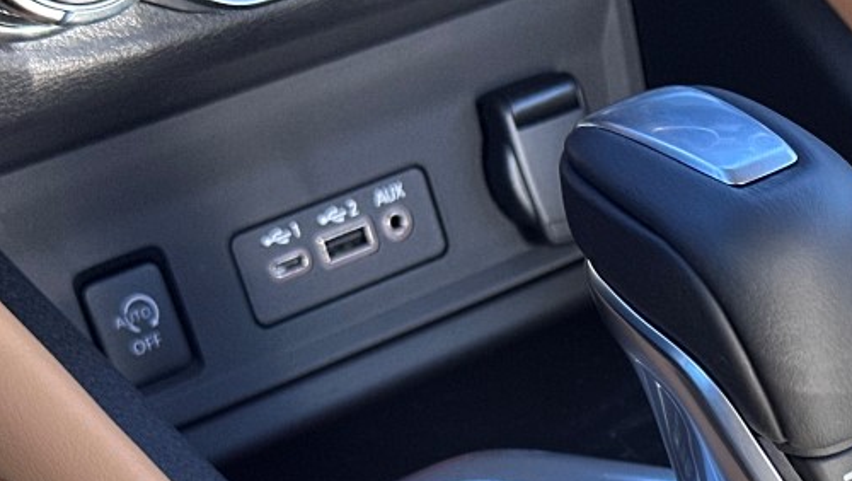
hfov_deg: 19.4
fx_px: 2419
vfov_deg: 11.1
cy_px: 624
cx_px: 869
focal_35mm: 107
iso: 50
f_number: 1.78
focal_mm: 6.86
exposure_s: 1/130
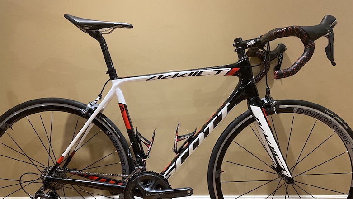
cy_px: 132
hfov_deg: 66.0
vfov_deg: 39.8
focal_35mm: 29
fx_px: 272
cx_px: 177
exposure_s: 1/60
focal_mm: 4.25
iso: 500
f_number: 1.8
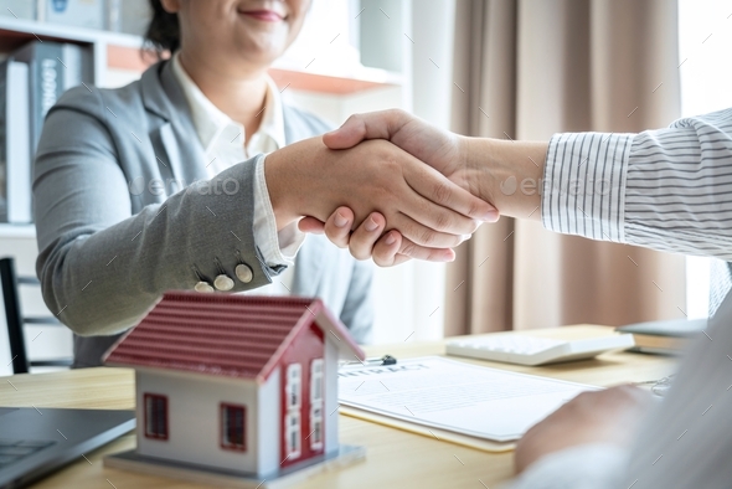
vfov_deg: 31.9
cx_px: 366
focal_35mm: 42
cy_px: 244
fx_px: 854
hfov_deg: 46.4
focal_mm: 42
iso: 500
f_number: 4
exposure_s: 1/160
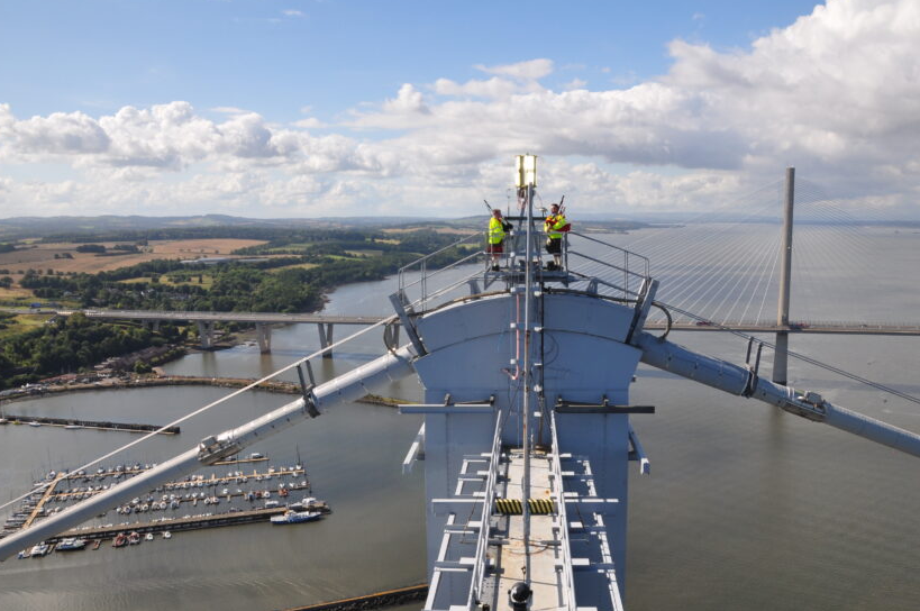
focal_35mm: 30
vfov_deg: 43.3
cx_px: 508
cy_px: 366
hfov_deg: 61.8
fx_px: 766
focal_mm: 16
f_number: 10
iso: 200
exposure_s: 1/250
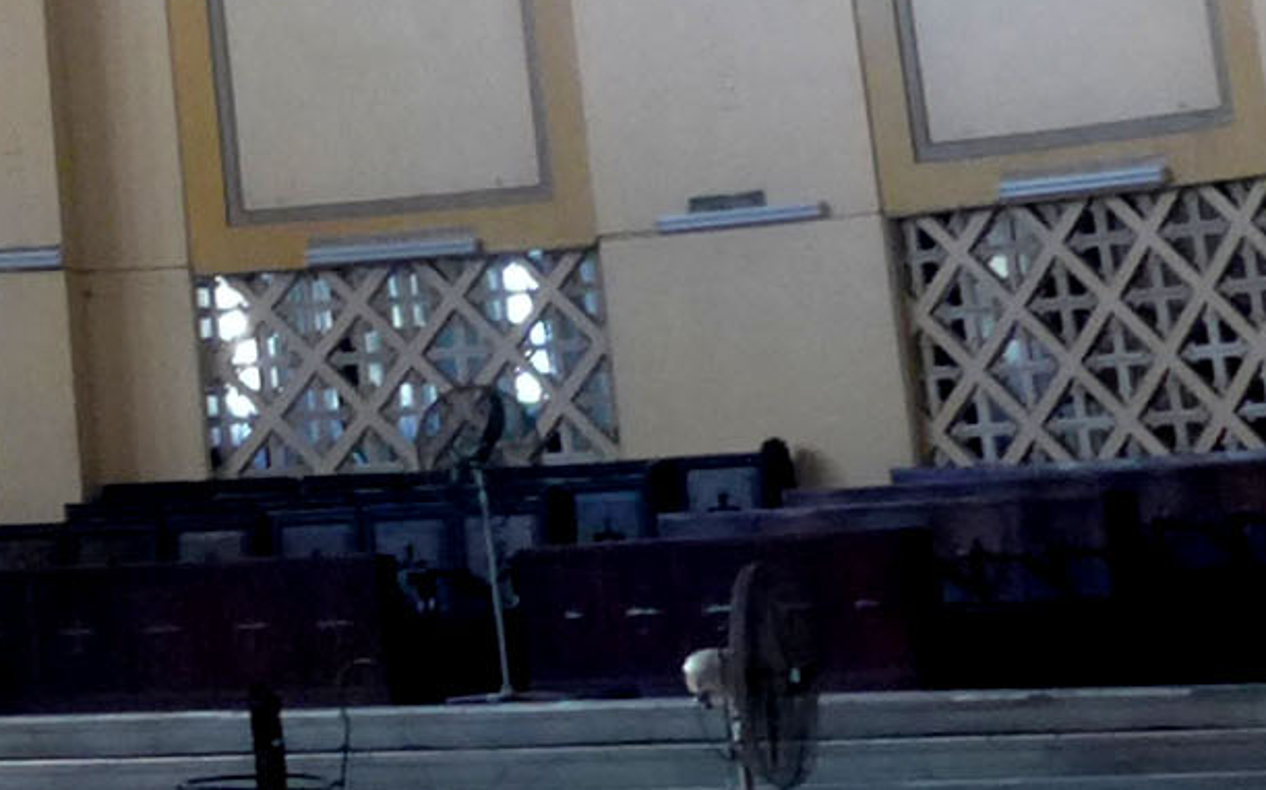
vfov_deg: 7.5
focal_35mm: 151
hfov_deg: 12.8
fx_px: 5208
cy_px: -1723
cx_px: -887
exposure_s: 1/13
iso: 200
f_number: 2.8
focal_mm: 4.7
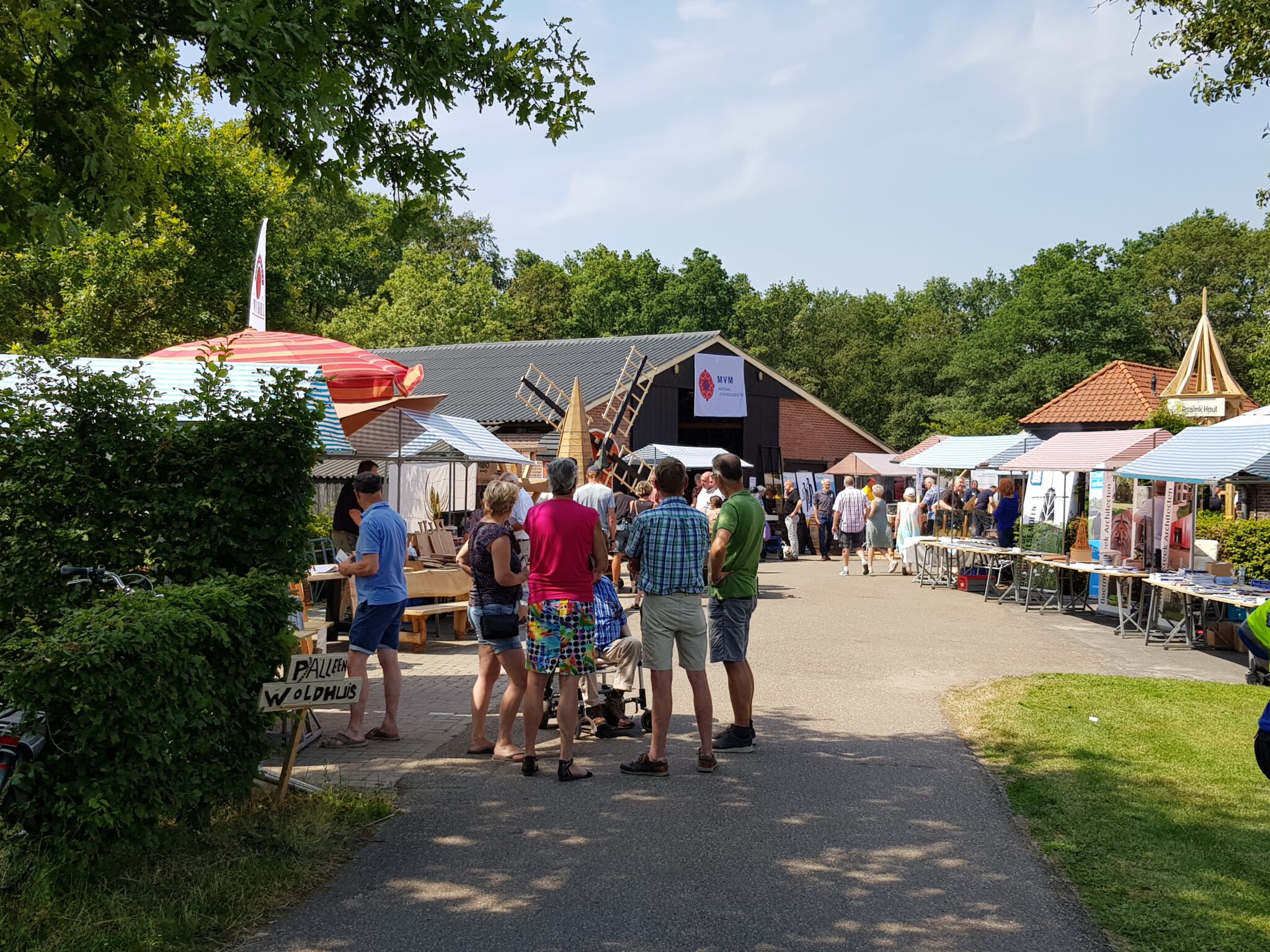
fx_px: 954
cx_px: 635
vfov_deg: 53.1
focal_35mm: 26
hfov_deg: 67.3
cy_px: 476
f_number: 1.7
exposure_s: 1/1504
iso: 40
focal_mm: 4.2
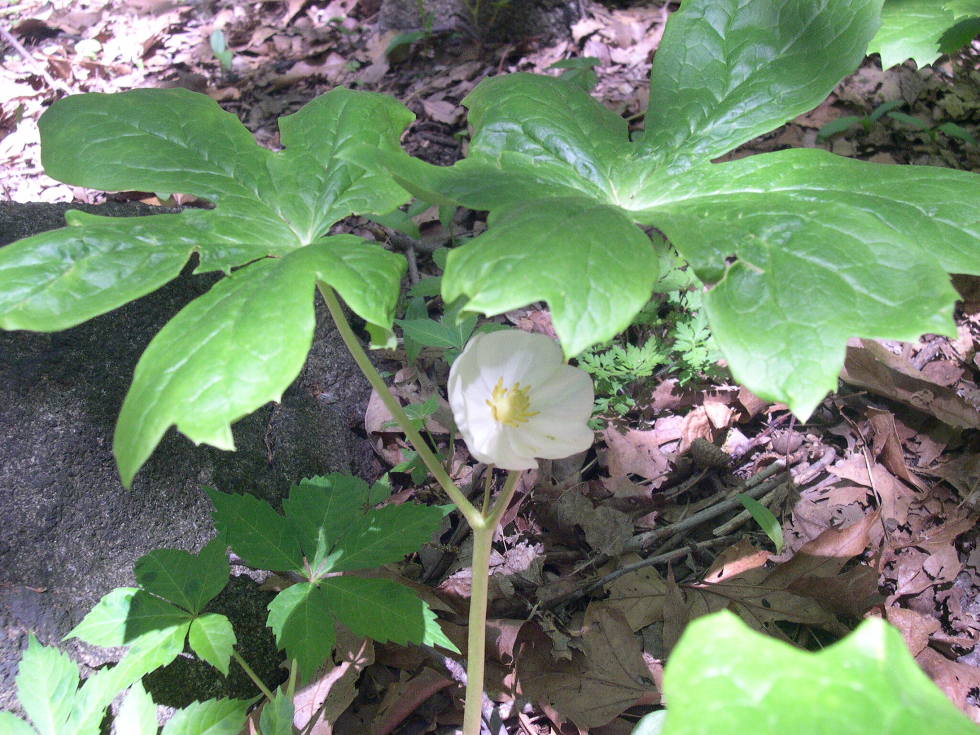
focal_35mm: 52
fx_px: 1472
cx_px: 490
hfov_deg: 36.8
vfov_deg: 28.0
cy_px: 368
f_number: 8.8
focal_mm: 11.1
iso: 400
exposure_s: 1/100
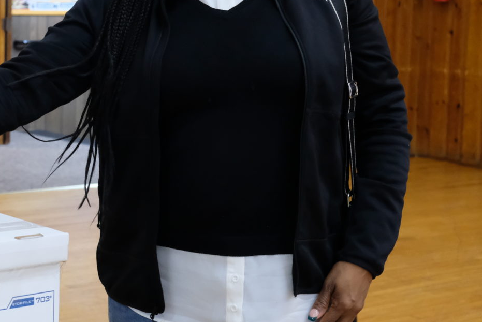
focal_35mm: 88
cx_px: -37
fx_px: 1179
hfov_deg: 22.0
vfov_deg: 15.5
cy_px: 111
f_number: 4
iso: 3200
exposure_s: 1/45
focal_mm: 26.5
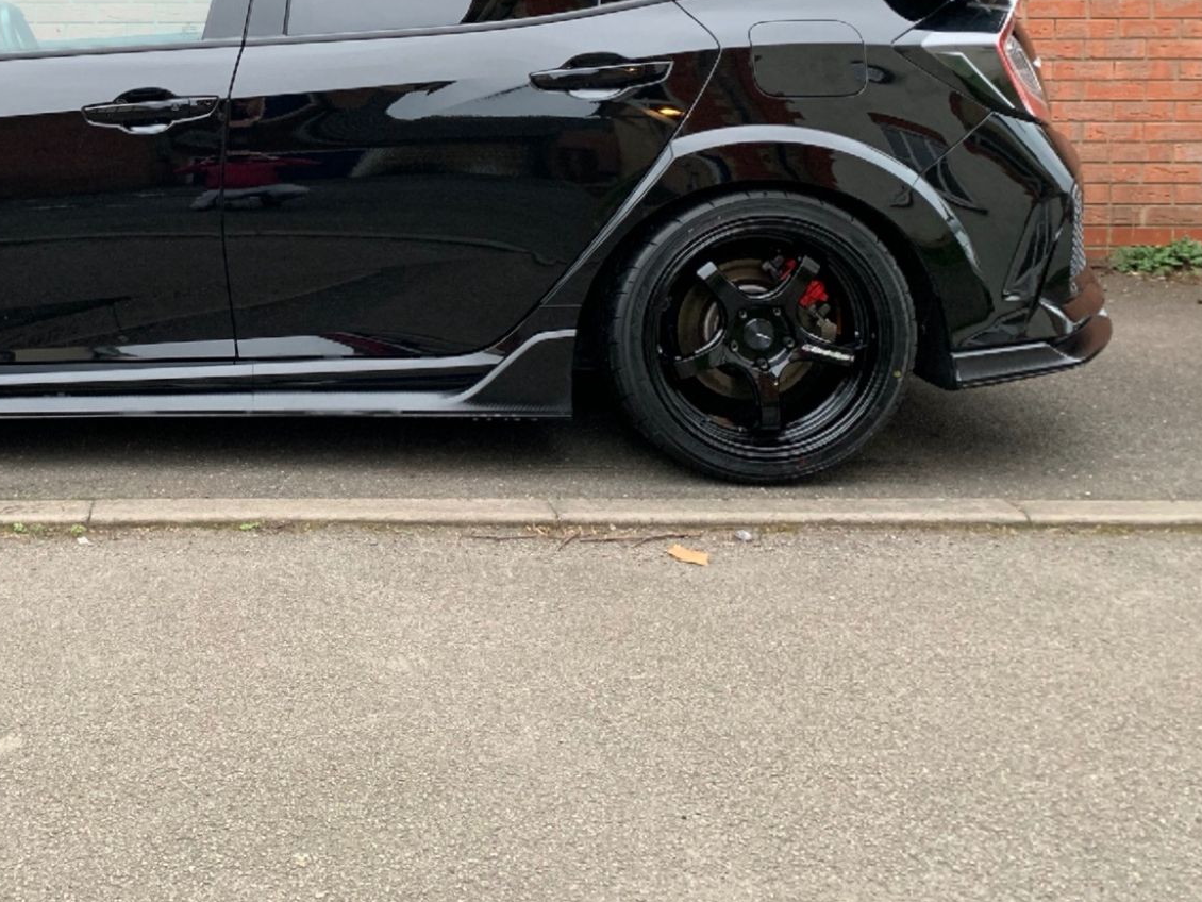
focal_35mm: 46
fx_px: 1598
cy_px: 154
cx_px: 199
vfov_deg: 30.6
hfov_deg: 39.2
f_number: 1.8
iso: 320
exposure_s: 1/60
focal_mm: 4.25
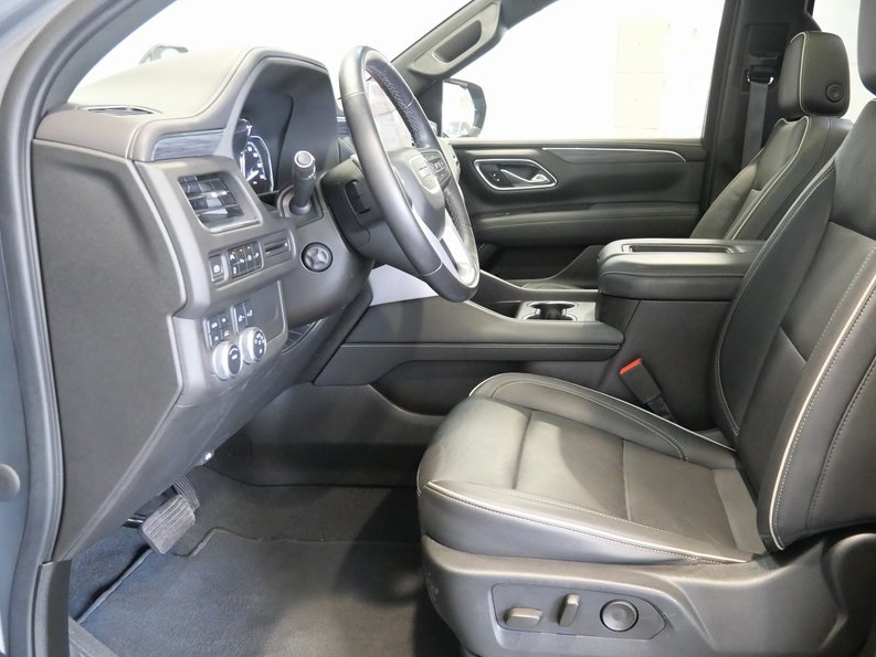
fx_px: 785
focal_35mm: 31
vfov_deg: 45.4
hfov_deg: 57.6
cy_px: 288
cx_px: 547
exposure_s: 1/15
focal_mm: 12
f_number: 3.5
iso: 3200
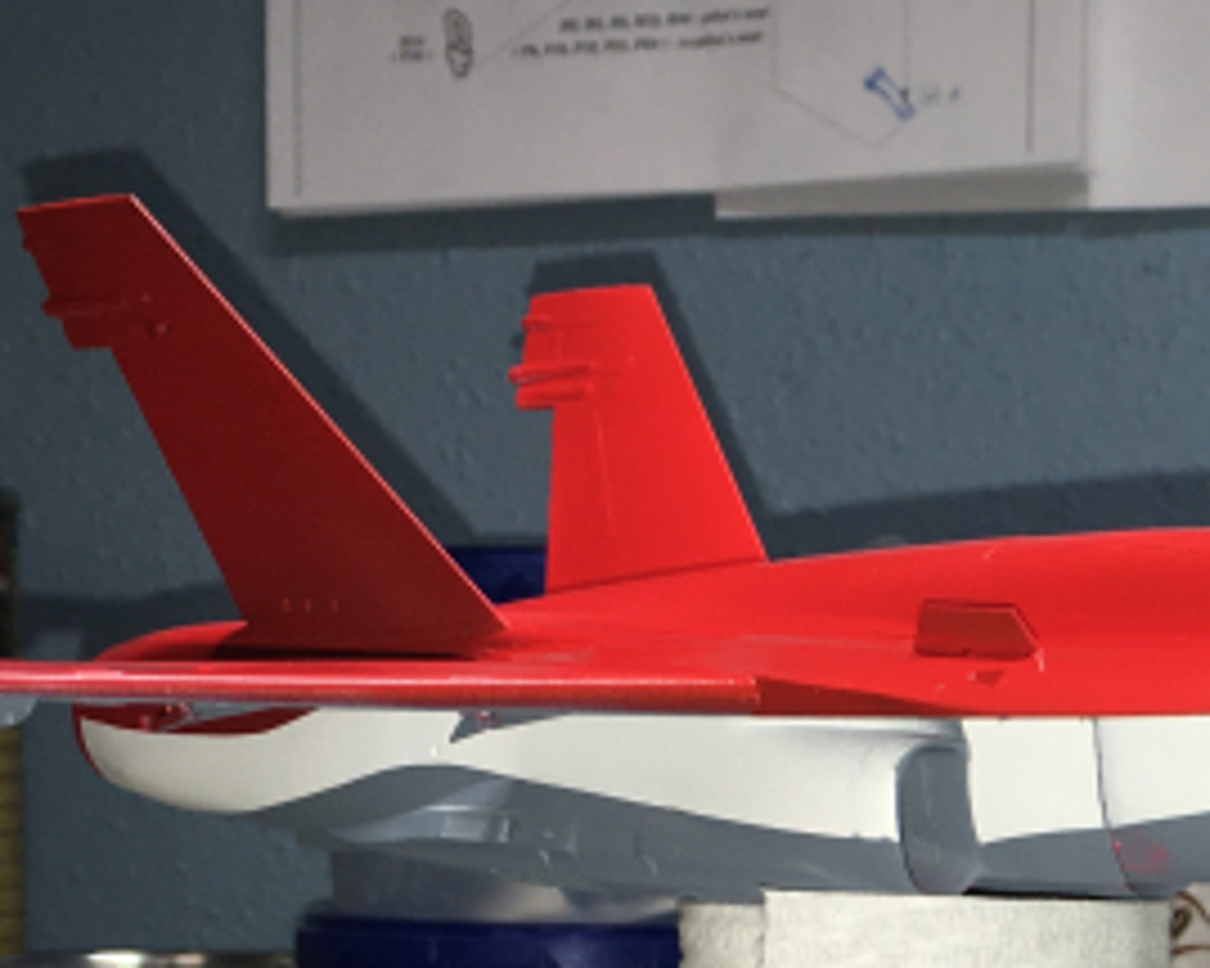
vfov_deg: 16.5
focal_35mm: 91
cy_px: 1022
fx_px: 3258
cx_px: 1286
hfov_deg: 20.2
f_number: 2.2
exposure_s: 1/55
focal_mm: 4.15
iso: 25
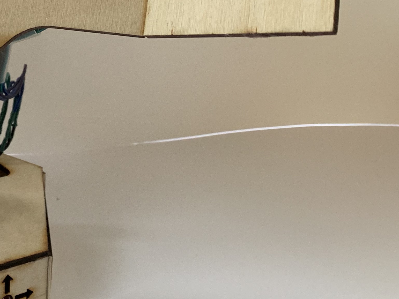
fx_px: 784
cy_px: 12
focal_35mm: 68
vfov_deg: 21.0
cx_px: -82
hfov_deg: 25.6
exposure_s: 1/60
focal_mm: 4.25
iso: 160
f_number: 1.8
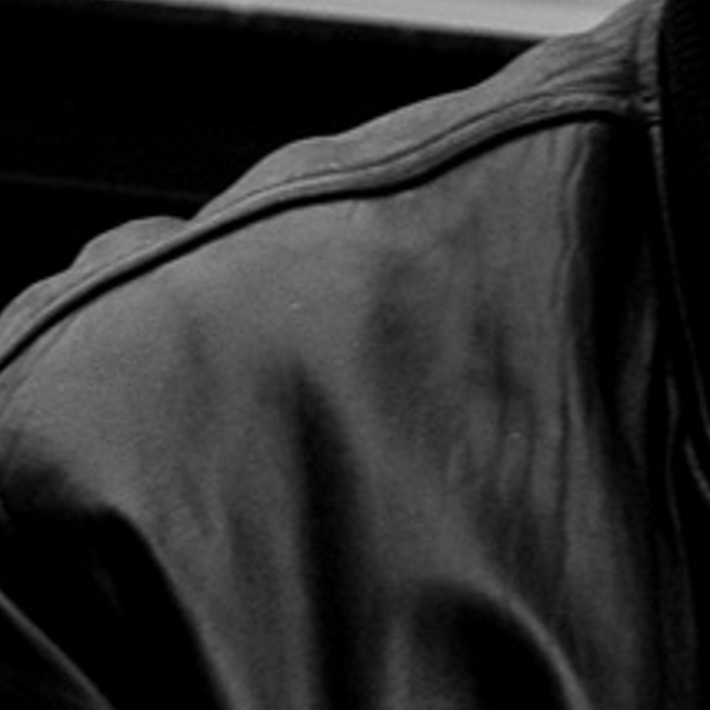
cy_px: 533
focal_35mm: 1458
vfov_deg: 1.2
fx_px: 33833
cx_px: 1063
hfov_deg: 1.2
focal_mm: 150
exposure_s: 1/250
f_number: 4
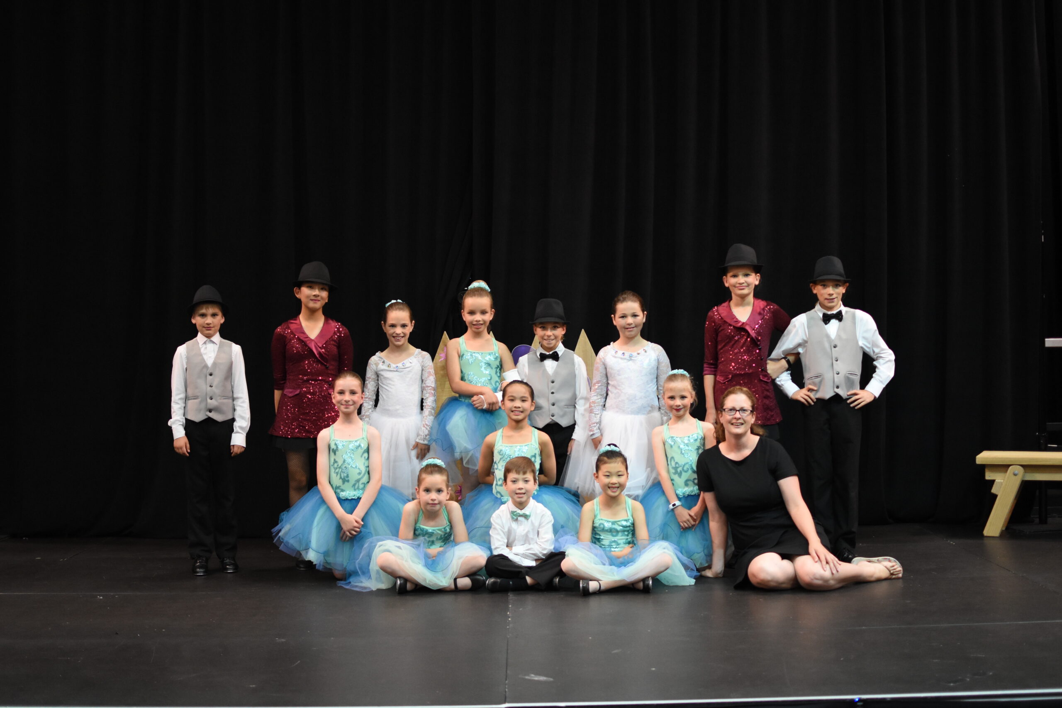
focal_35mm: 52
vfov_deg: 25.8
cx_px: 531
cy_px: 354
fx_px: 1549
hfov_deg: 37.8
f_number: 2
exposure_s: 1/320
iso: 1600
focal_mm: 35
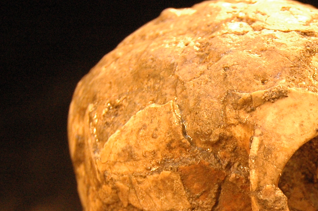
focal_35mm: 190
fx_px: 1677
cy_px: 262
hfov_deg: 10.7
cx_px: 341
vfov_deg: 7.2
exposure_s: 1/30
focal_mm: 48
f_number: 4.8
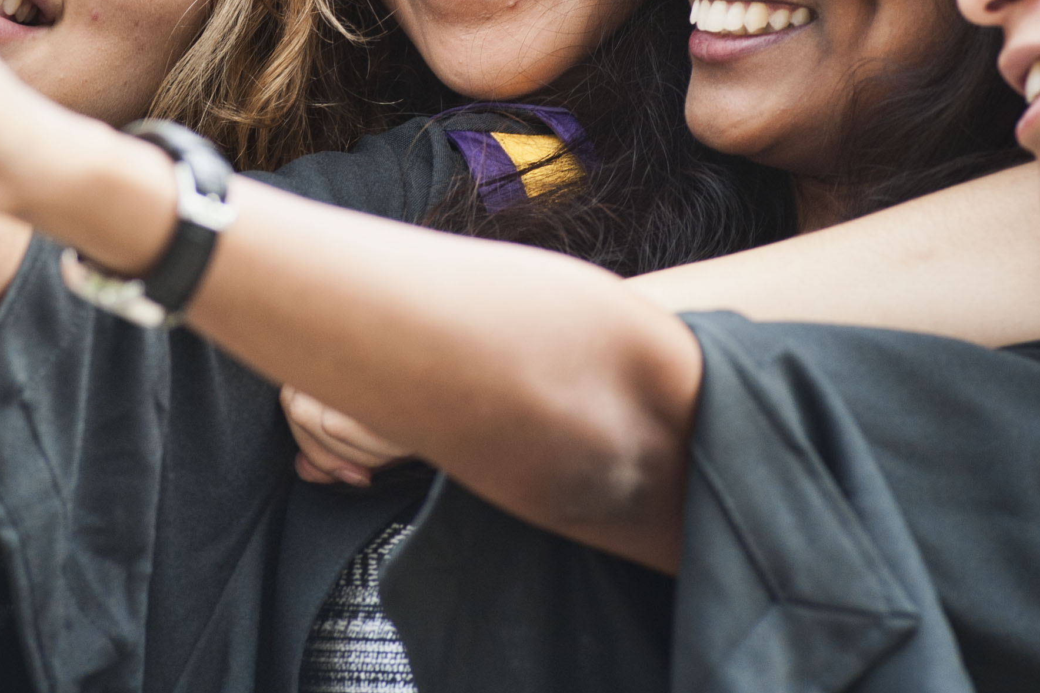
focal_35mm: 349
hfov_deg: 5.9
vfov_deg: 3.9
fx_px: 10077
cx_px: 399
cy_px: -2
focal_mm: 145
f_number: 4
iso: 400
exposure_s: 1/640
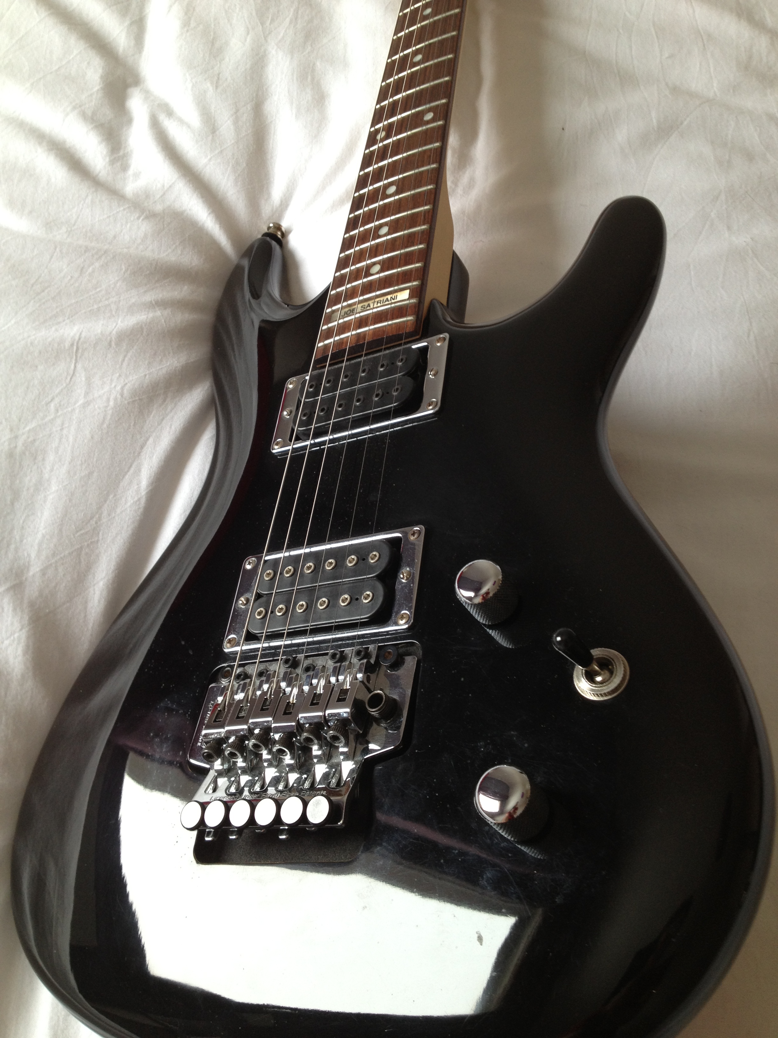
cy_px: 519
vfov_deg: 52.6
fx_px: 1049
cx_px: 389
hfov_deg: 40.7
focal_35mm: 35
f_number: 2.4
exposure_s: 1/30
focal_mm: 4.28
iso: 50
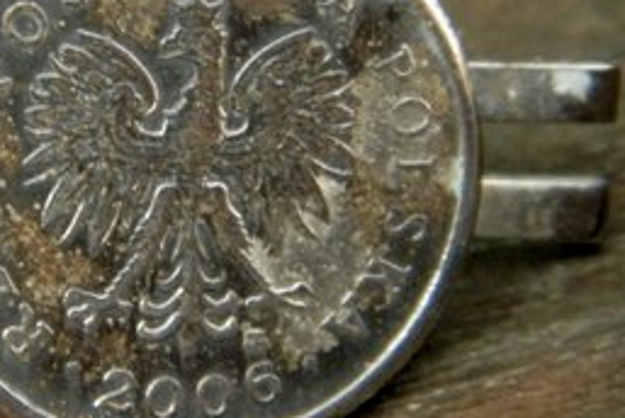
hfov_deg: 9.7
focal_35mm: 212
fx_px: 3685
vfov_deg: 6.5
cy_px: 129
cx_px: 90
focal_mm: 14.6
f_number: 4.2
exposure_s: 1/40
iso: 200
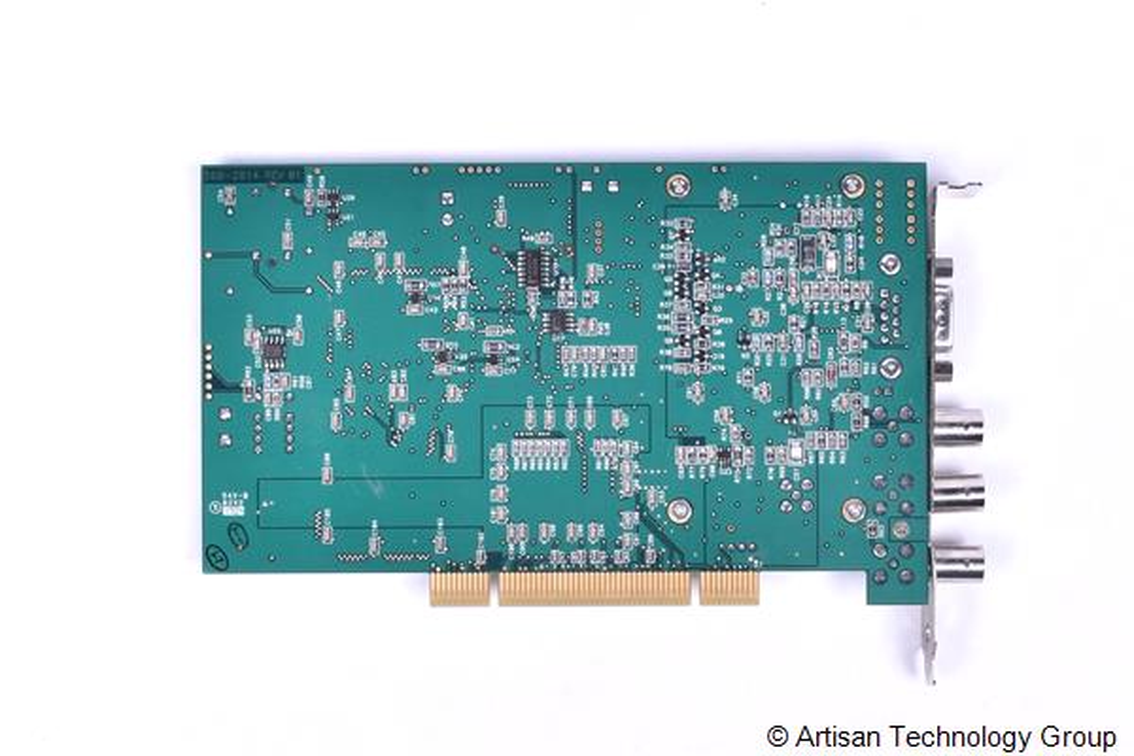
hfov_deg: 53.1
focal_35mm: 36
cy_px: 378
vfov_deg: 36.9
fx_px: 1134
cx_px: 567
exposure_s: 1/200
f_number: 11
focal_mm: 24
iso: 200
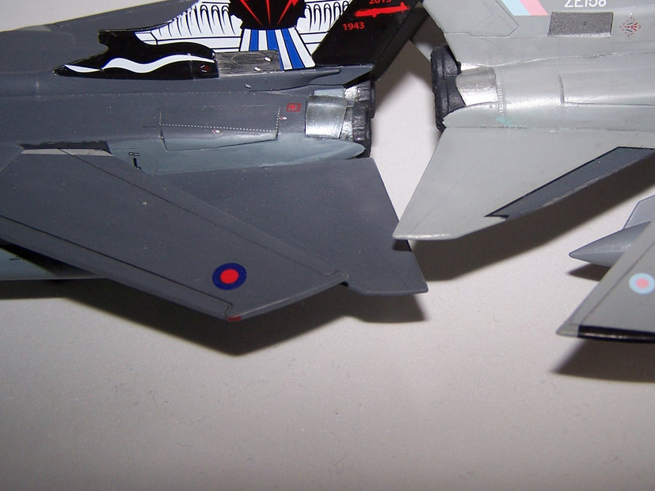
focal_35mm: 49
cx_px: 422
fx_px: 927
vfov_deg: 29.6
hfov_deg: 38.6
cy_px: 192
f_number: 2.8
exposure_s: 1/60
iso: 80
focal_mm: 6.3
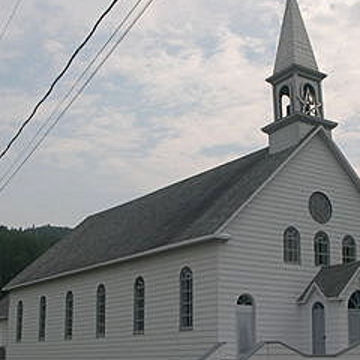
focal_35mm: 88
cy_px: 180
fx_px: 1035
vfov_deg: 19.7
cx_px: 212
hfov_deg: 19.7
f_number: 8.8
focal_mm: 11.1
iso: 100
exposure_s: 1/223
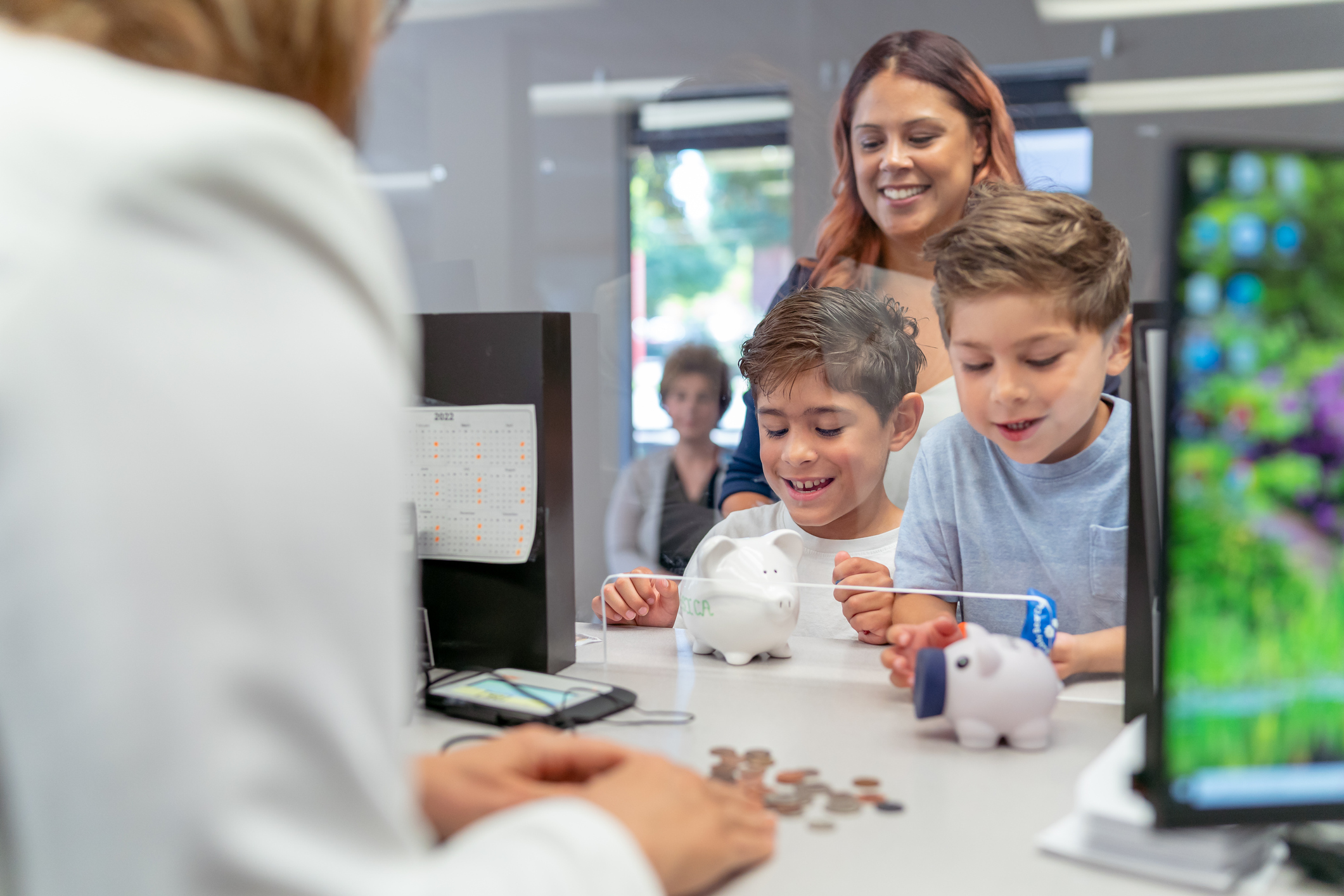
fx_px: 1307
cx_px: 672
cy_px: 448
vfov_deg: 37.9
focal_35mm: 35
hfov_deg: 54.4
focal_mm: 35
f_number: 2
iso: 1000
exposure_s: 1/640
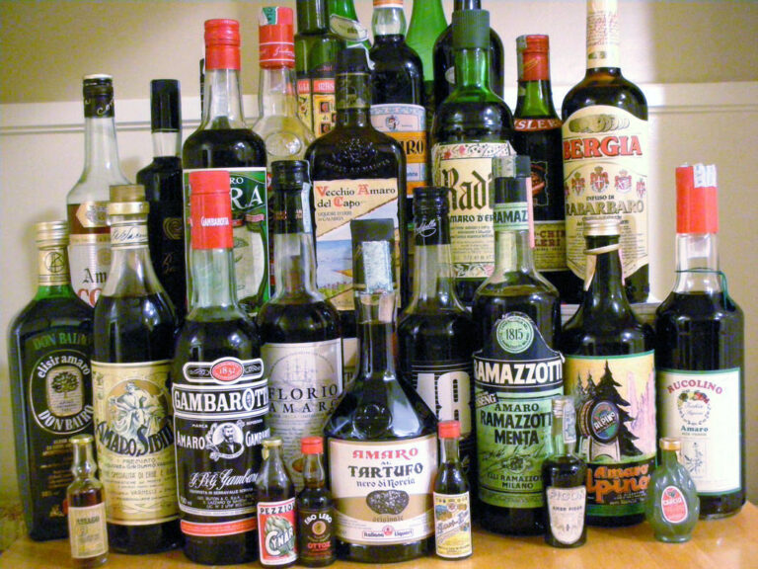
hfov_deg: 41.2
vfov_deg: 31.5
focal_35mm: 46
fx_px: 1007
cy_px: 284
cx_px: 379
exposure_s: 1/2.8
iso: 800
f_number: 3.2
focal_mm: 7.7
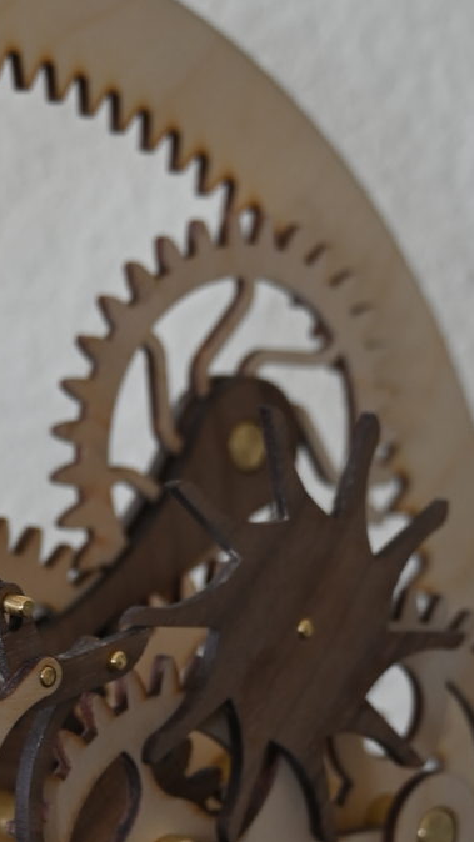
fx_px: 3911
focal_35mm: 175
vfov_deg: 12.2
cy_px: 698
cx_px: -9
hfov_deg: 6.9
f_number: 4
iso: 200
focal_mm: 44
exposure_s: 1/50
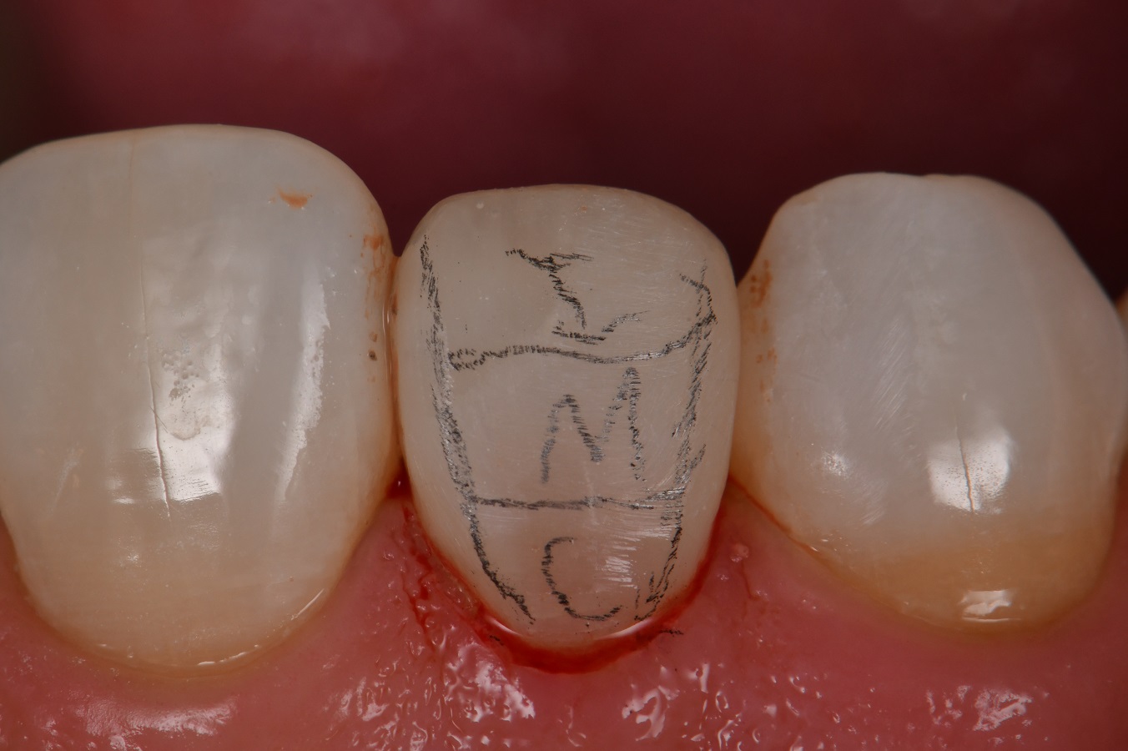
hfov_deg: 13.1
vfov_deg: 8.7
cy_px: 376
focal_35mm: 157
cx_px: 564
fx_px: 4917
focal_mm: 105
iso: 200
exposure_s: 1/160
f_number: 32
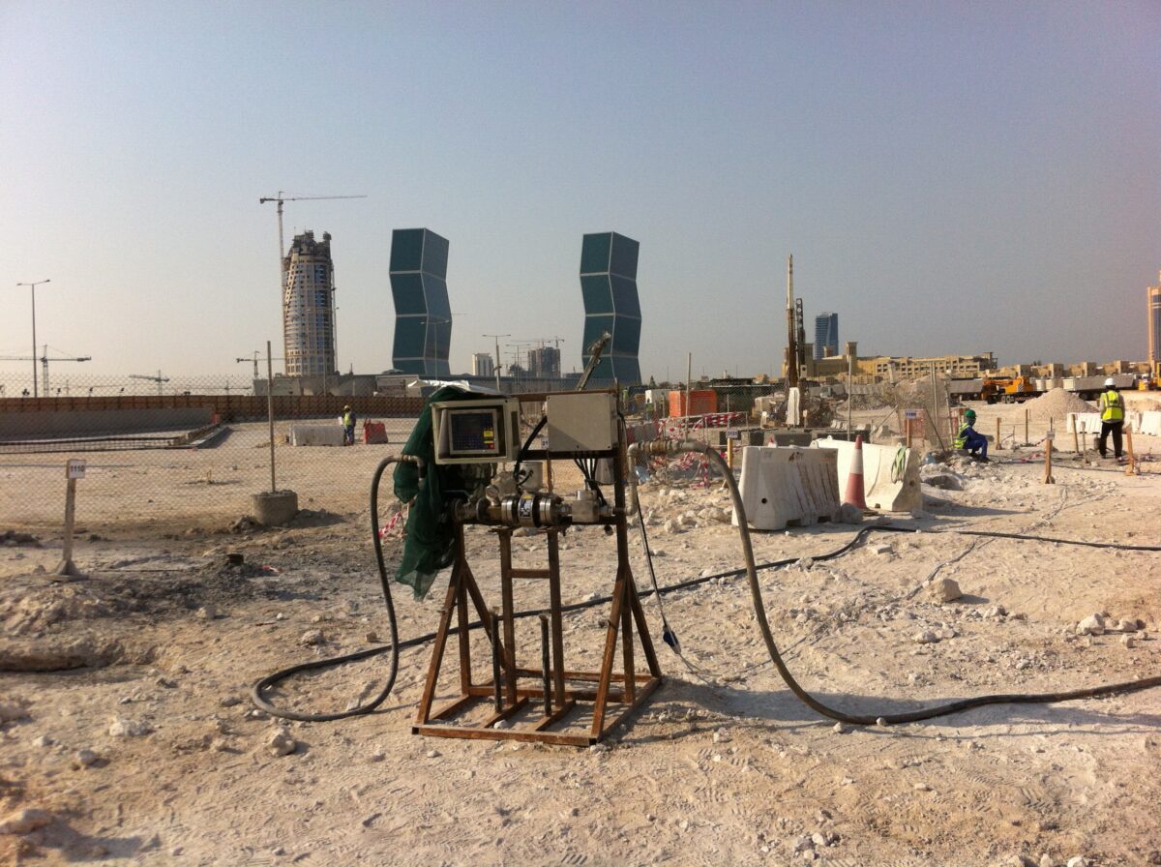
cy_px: 434
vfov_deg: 40.6
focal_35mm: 35
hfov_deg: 52.7
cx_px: 580
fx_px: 1172
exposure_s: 1/2514
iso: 80
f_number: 2.8
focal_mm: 3.85
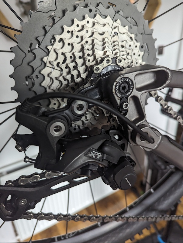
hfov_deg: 56.9
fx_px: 169
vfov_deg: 71.5
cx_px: 92
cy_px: 122
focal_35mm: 24
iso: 801
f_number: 1.85
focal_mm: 6.81
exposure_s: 1/262
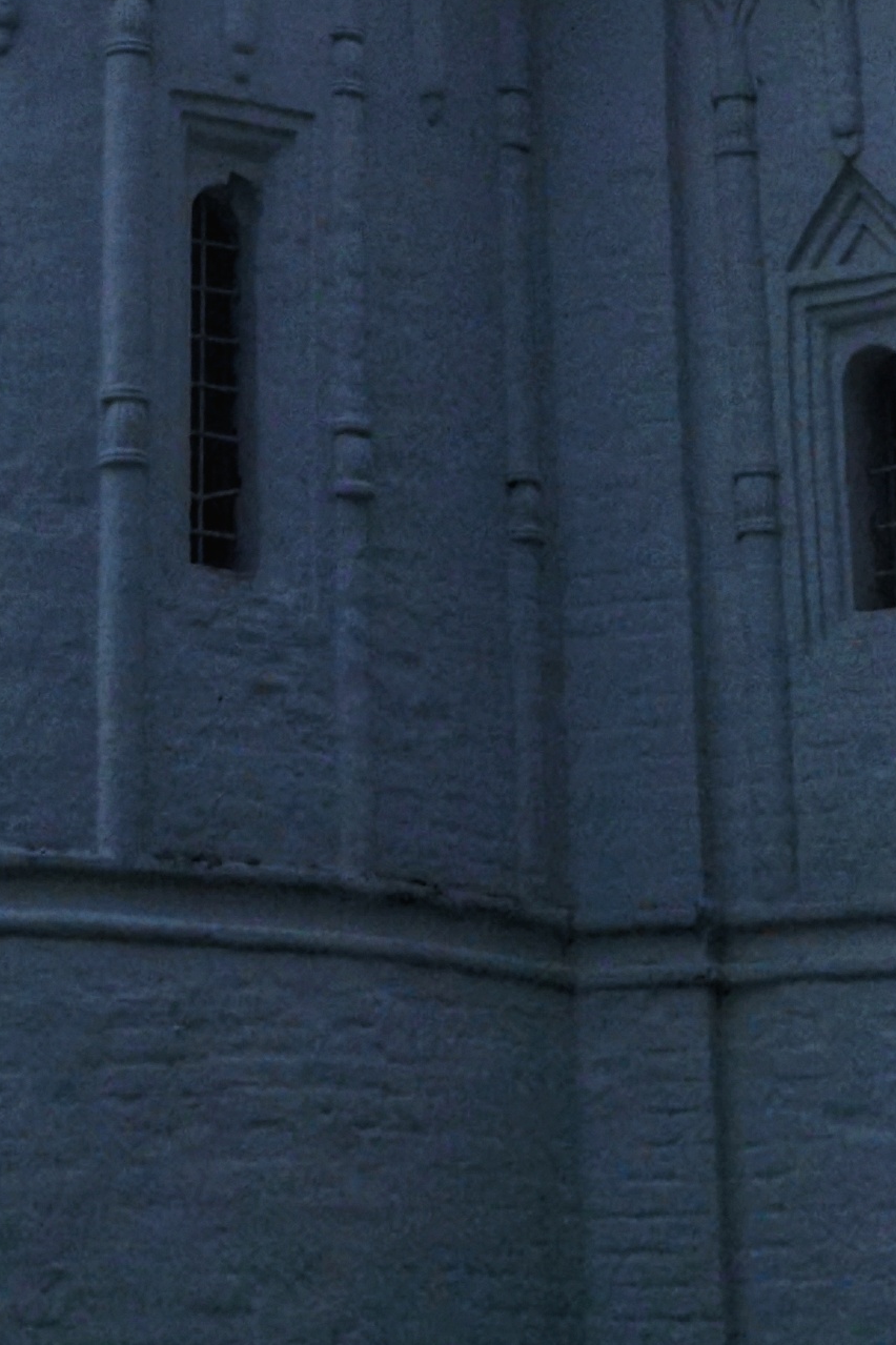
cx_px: 358
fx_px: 4034
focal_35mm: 108
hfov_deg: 12.7
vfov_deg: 17.7
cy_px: -421
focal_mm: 6.71
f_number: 1.9
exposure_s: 1/21277
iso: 50
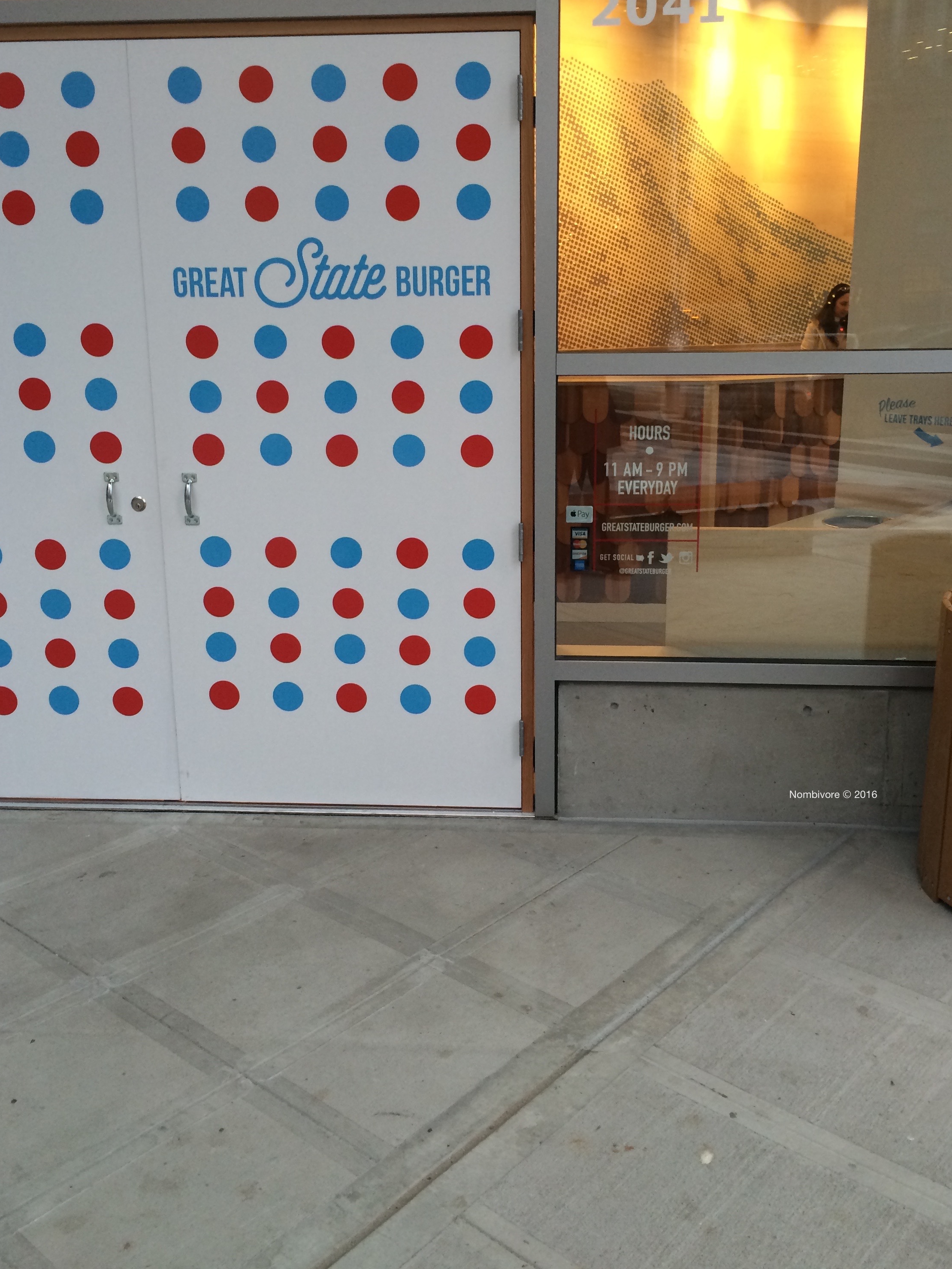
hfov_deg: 44.2
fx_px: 1173
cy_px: 572
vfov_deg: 56.7
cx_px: 480
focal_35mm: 32
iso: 100
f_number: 2.2
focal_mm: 4.15
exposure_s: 1/30
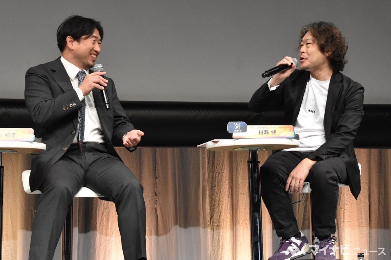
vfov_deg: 18.9
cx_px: 196
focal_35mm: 72
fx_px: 782
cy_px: 130
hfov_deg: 28.1
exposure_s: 1/160
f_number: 6.3
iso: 3200
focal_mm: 48
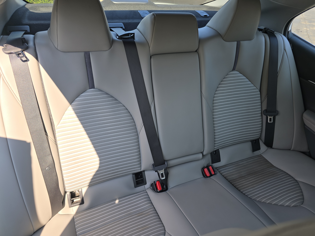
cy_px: 118
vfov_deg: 58.9
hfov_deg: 73.9
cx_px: 158
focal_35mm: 23
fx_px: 209
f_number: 1.7
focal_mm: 6.3
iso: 12
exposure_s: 1/180
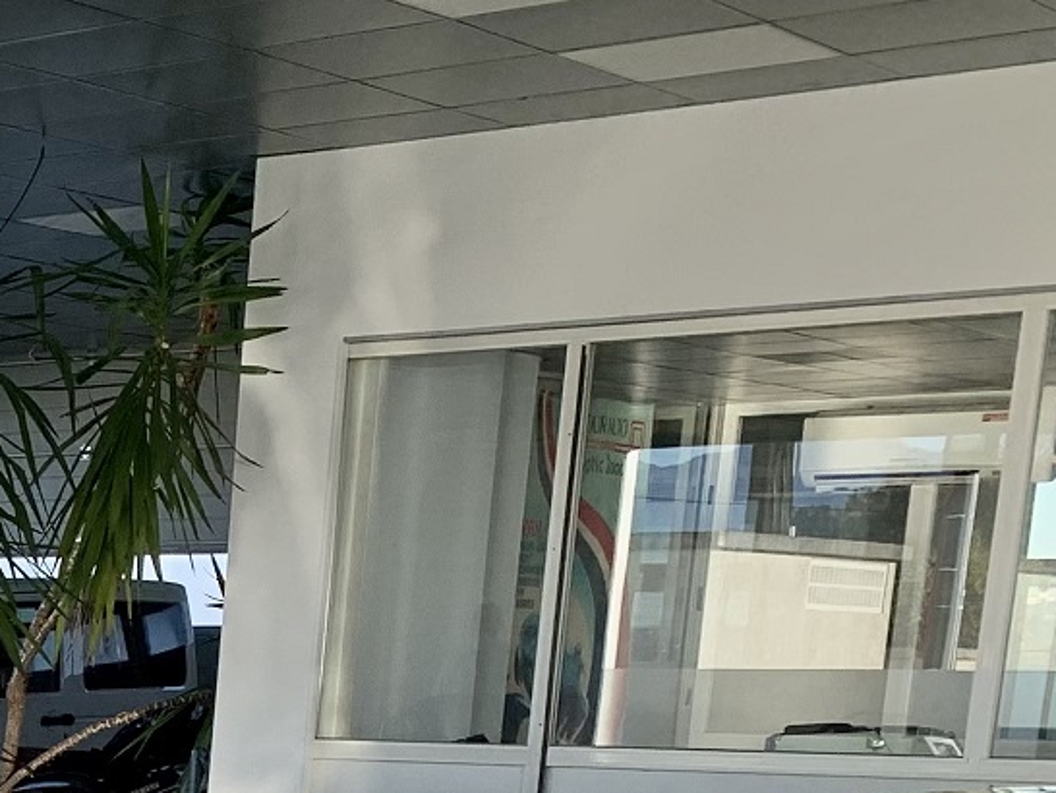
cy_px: 1354
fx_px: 2930
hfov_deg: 17.6
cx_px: -671
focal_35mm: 96
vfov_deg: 14.0
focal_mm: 4.25
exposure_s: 1/355
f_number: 1.8
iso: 25
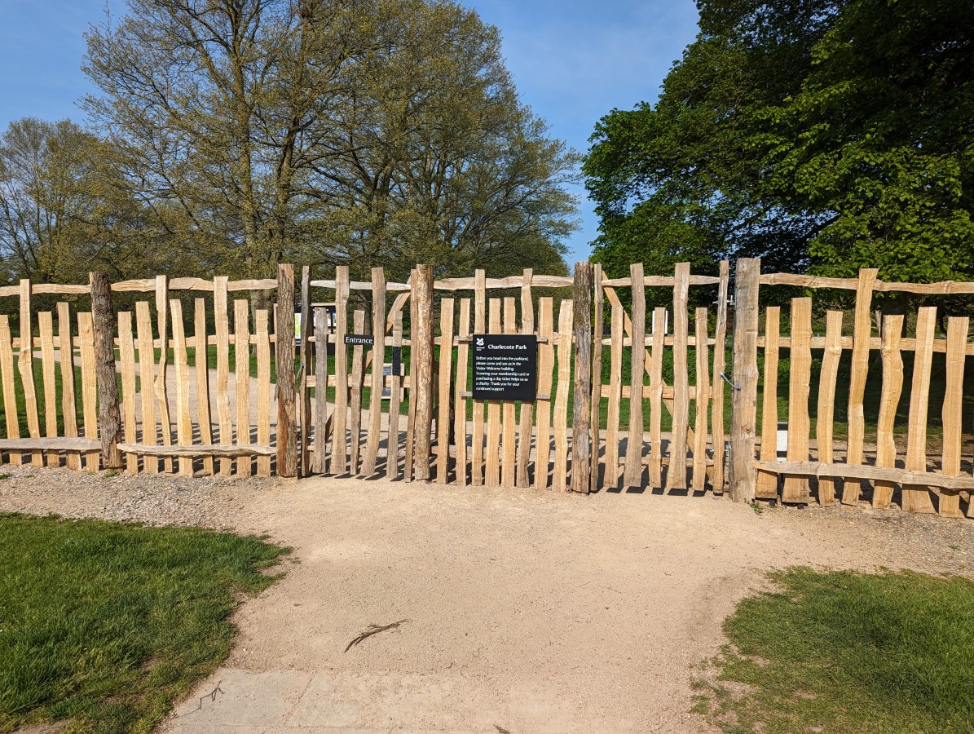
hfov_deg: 71.5
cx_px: 487
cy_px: 367
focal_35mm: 24
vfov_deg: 56.9
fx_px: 676
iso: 42
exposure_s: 1/2137
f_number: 1.85
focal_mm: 6.81
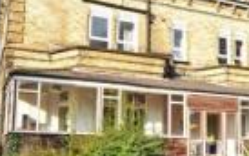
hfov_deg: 37.5
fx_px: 360
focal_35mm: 53
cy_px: 99
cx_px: 174
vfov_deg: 24.4
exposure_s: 1/200
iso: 400
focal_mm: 10
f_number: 11
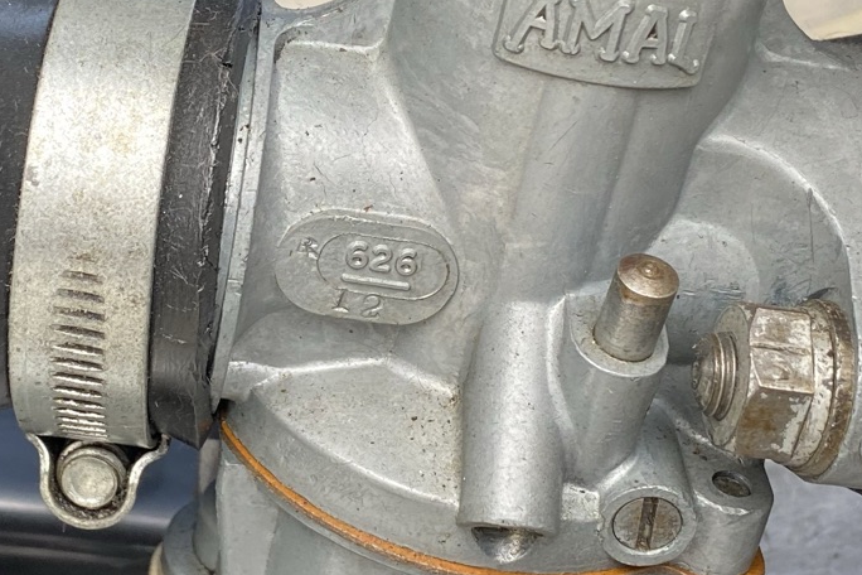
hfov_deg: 24.9
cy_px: 212
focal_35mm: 81
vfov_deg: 16.8
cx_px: 275
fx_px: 1939
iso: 100
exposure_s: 1/121
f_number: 1.8
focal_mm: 4.25
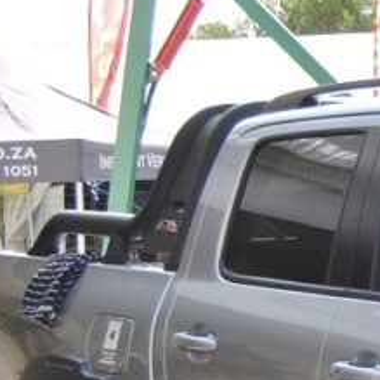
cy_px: 336
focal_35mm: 154
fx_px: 1913
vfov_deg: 11.3
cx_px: 774
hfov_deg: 10.4
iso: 200
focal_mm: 22
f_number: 3.5
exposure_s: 1/1000
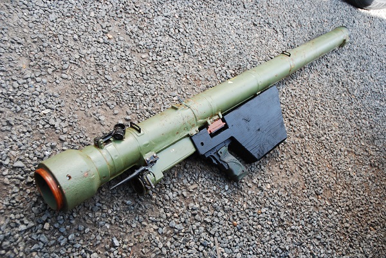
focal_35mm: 33
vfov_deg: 40.0
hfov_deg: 57.2
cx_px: 193
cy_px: 129
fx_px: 354
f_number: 5
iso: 200
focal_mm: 22
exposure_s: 1/100
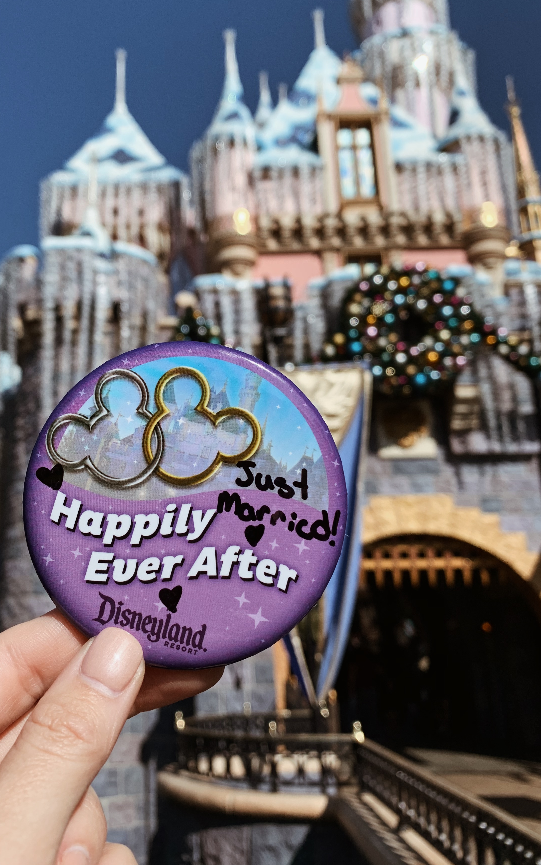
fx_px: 755
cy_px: 392
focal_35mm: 32
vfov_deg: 59.5
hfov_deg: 39.1
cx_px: 194
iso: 25
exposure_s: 1/3289
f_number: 1.8
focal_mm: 4.25
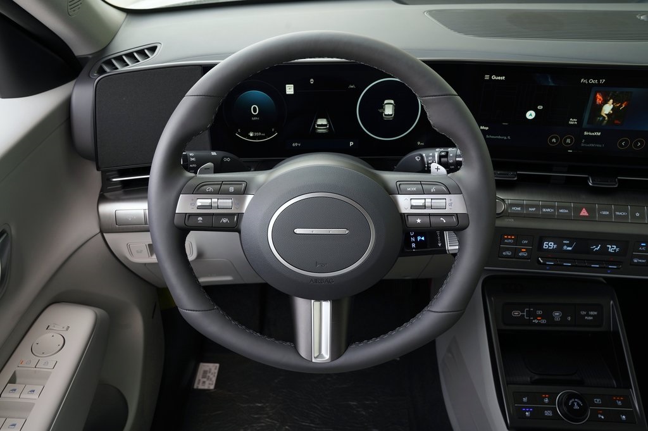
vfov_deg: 44.9
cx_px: 324
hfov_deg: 63.7
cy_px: 216
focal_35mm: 29
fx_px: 522
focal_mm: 29
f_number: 8
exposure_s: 1/30
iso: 250
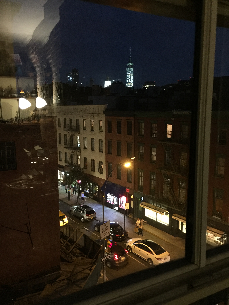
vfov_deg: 61.7
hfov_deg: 48.2
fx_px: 256
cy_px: 152
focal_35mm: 29
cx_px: 114
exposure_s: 1/4
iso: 160
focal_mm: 4.15
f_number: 2.2
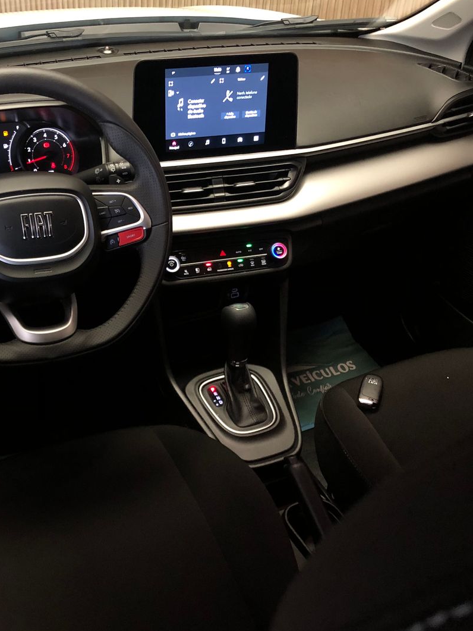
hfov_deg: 37.1
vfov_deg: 49.0
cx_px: 140
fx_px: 692
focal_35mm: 38
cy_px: 313
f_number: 1.8
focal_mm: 4
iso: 64
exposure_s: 1/15
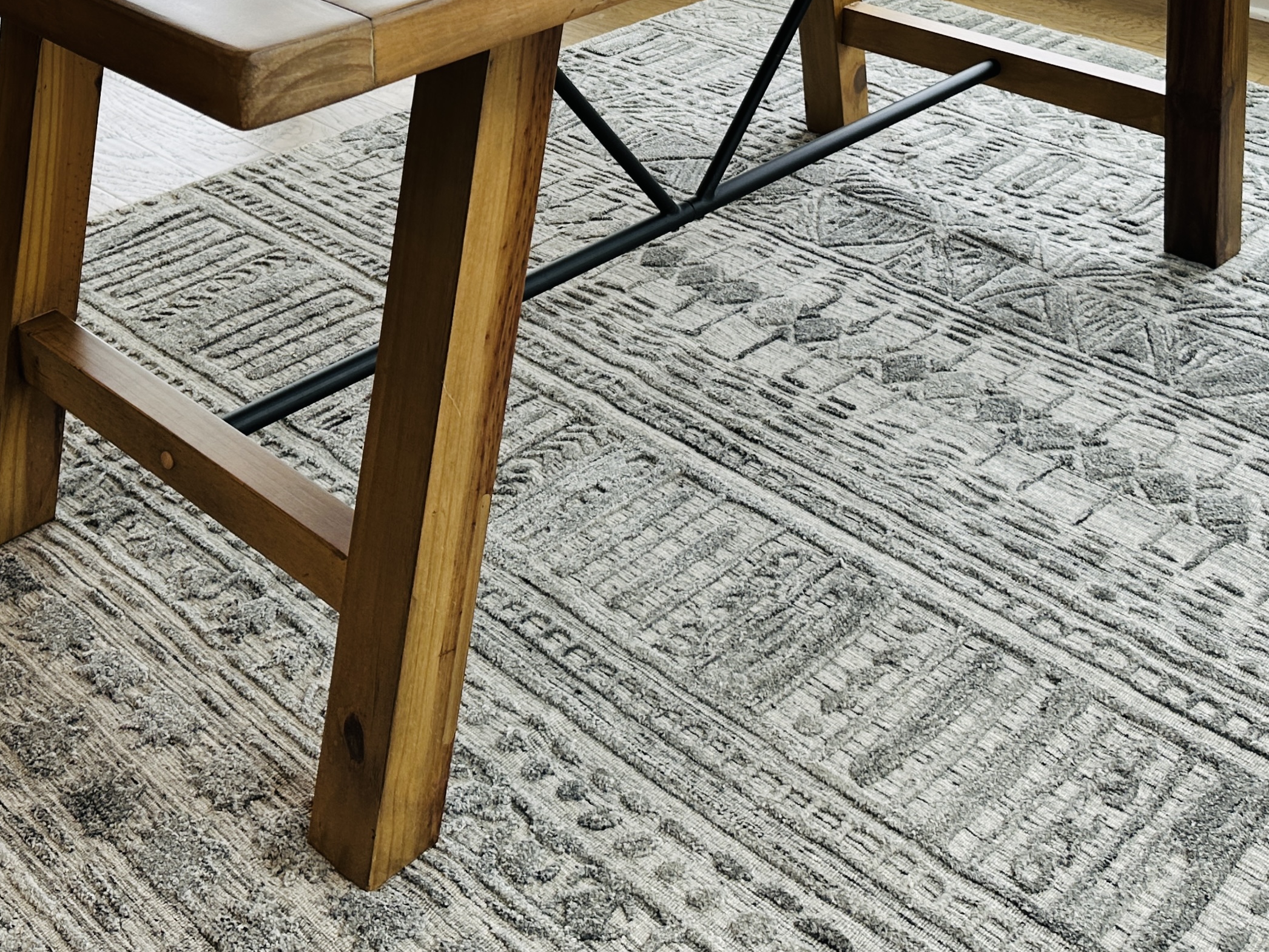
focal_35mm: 37
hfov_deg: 50.0
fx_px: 1356
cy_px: 225
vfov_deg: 37.6
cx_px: 566
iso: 80
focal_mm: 6.86
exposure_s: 1/278
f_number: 1.78
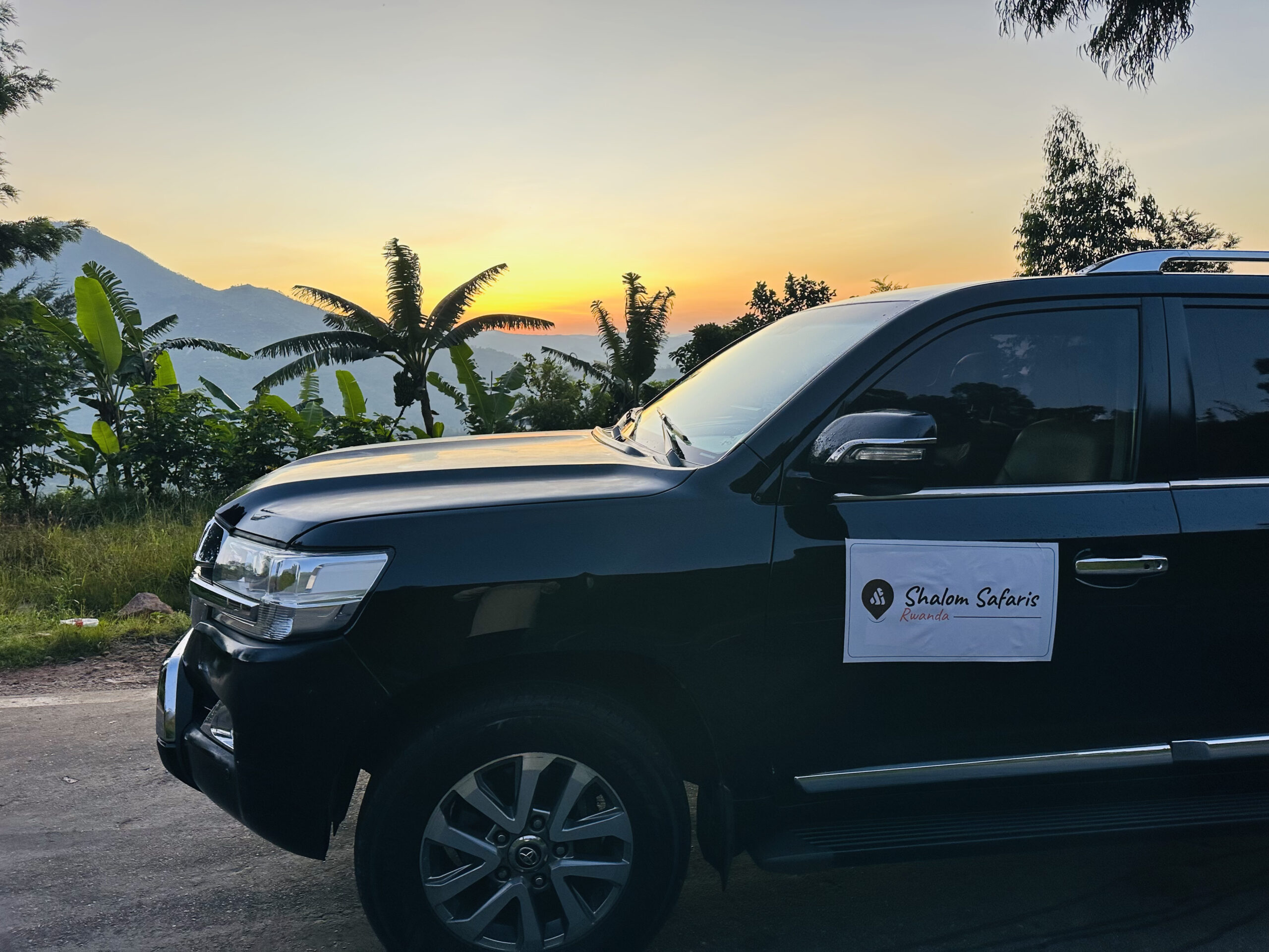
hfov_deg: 71.6
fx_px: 880
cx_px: 634
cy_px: 476
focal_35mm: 24
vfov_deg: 56.8
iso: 100
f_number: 1.78
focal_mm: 6.86
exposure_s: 1/121
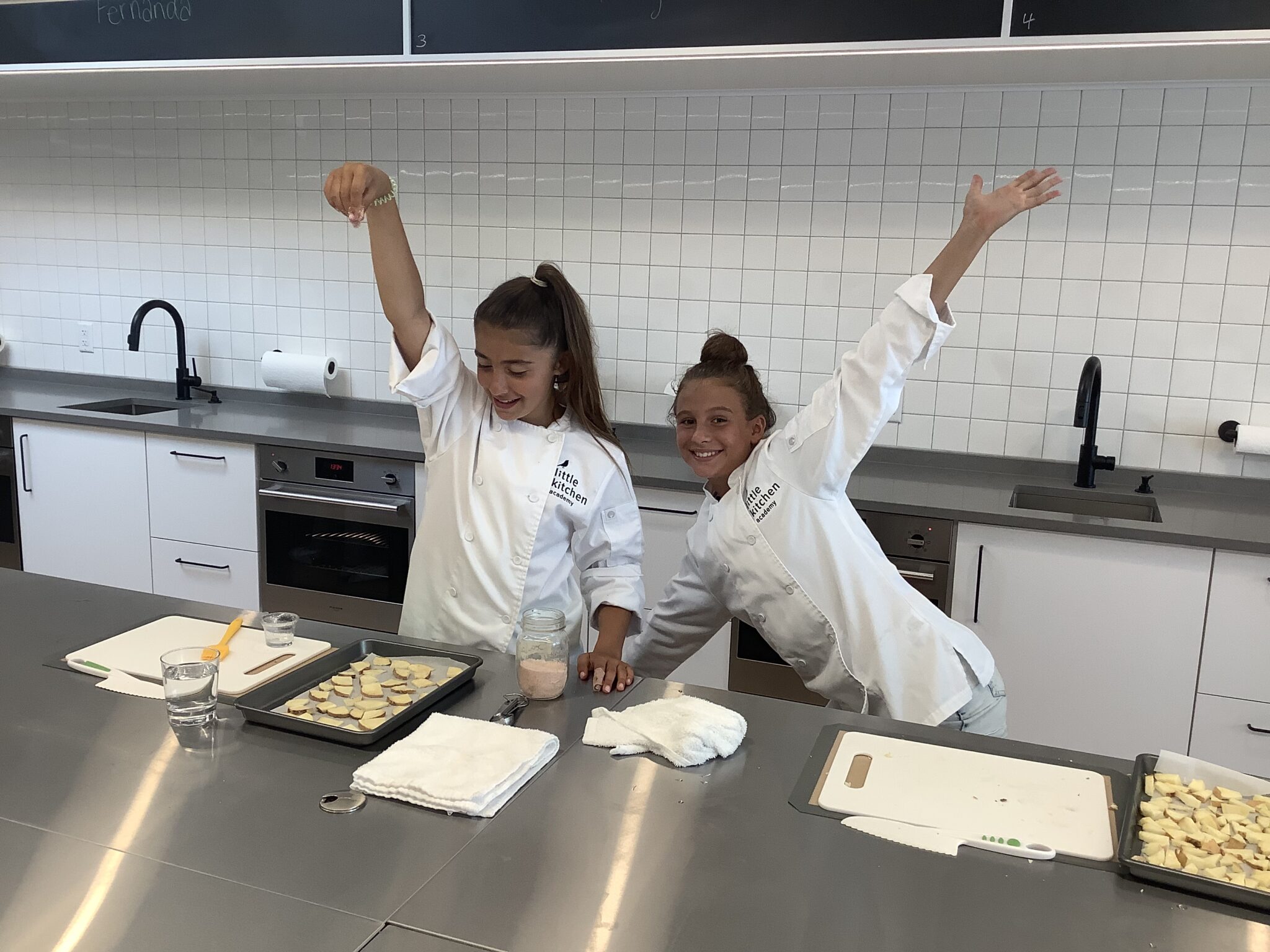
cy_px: 476
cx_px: 635
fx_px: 1137
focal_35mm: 31
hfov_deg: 58.4
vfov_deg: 45.4
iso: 64
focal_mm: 3.3
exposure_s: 1/60
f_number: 2.4
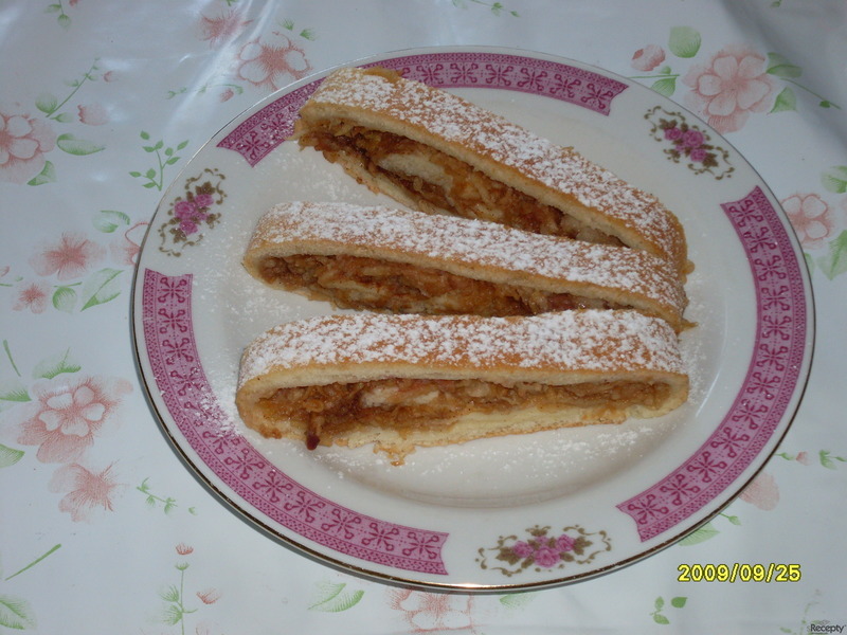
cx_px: 424
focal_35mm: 81
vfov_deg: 18.2
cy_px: 318
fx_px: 1982
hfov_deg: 24.1
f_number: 4
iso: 100
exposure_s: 1/60
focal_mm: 13.5
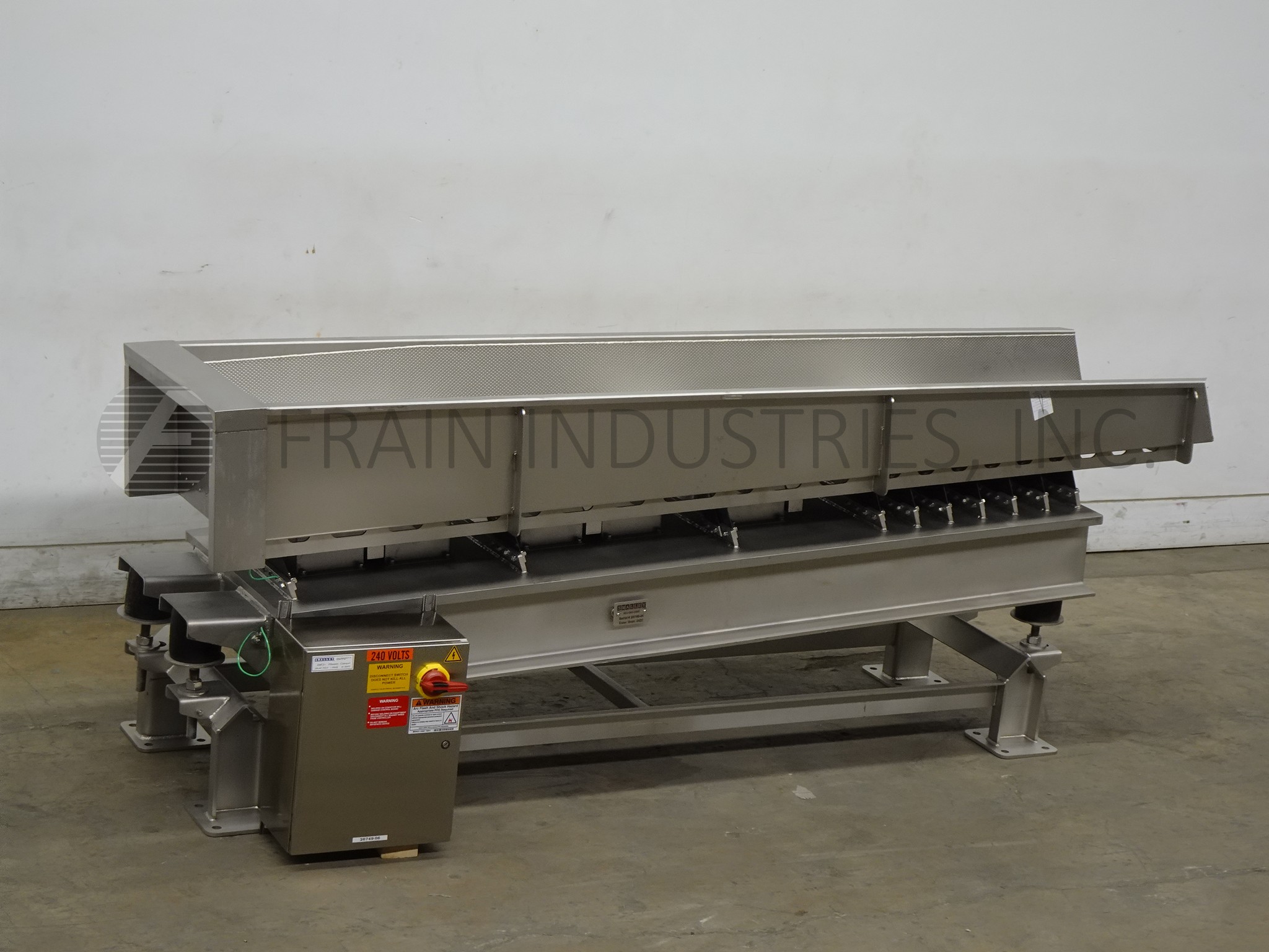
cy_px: 476
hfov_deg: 27.8
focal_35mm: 70
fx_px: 2566
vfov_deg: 21.0
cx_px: 634
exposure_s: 1/80
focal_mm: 11.2
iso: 400
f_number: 5
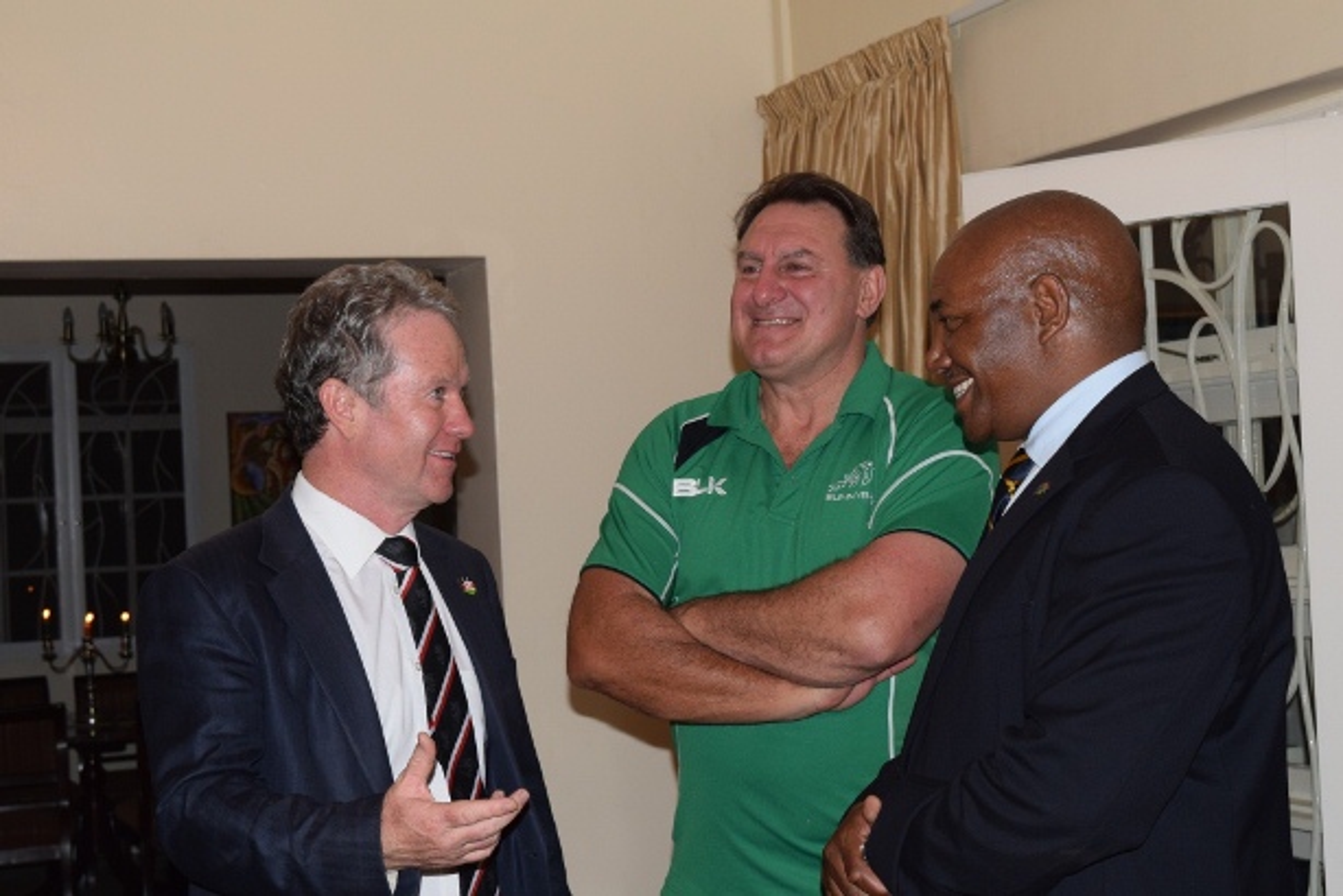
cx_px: 672
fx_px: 2239
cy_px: 448
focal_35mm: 60
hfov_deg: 33.4
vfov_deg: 22.6
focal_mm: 40
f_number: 8
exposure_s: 1/60
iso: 450
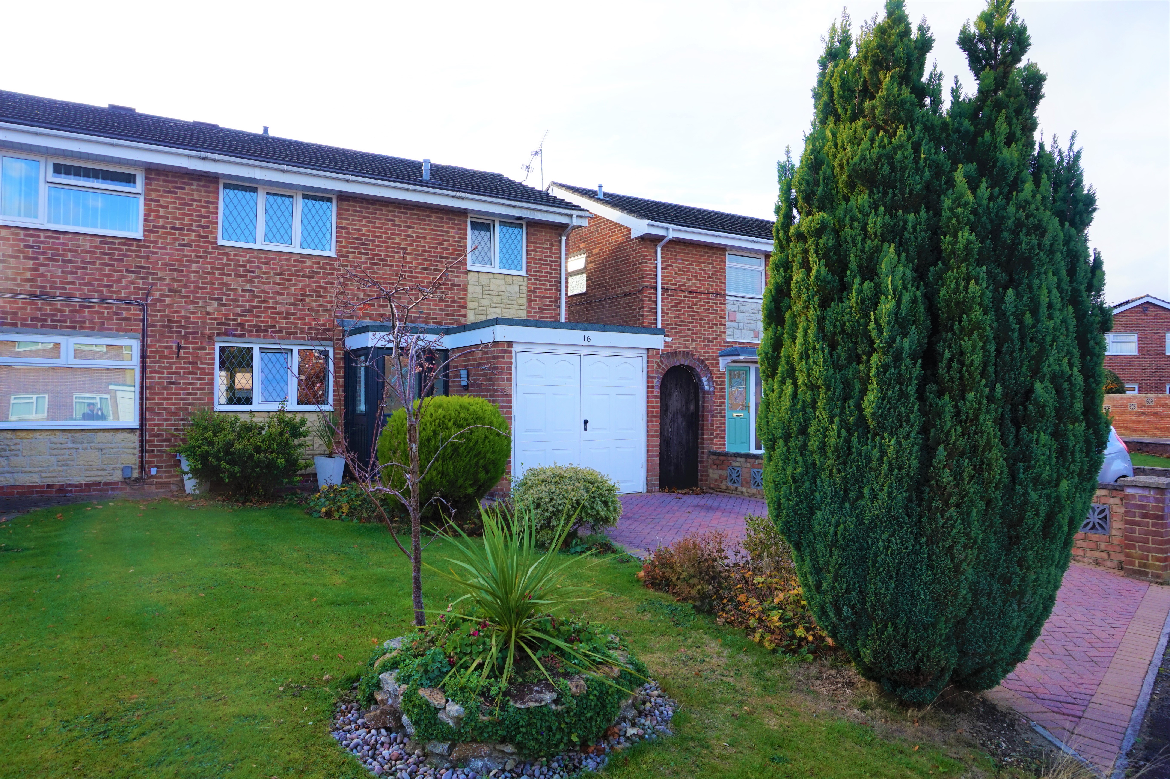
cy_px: 390
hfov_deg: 73.8
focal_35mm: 24
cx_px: 585
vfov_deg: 53.1
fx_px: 780
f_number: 8
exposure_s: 1/80
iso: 100
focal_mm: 16
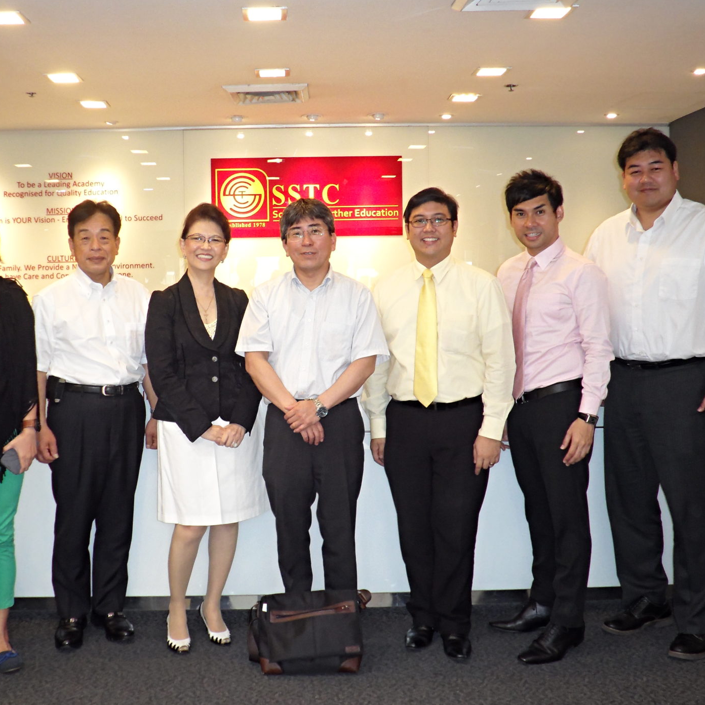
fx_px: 899
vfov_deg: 42.8
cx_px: 294
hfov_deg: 42.7
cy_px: 355
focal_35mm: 39
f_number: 2.7
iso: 480
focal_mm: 5.5
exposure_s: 1/30
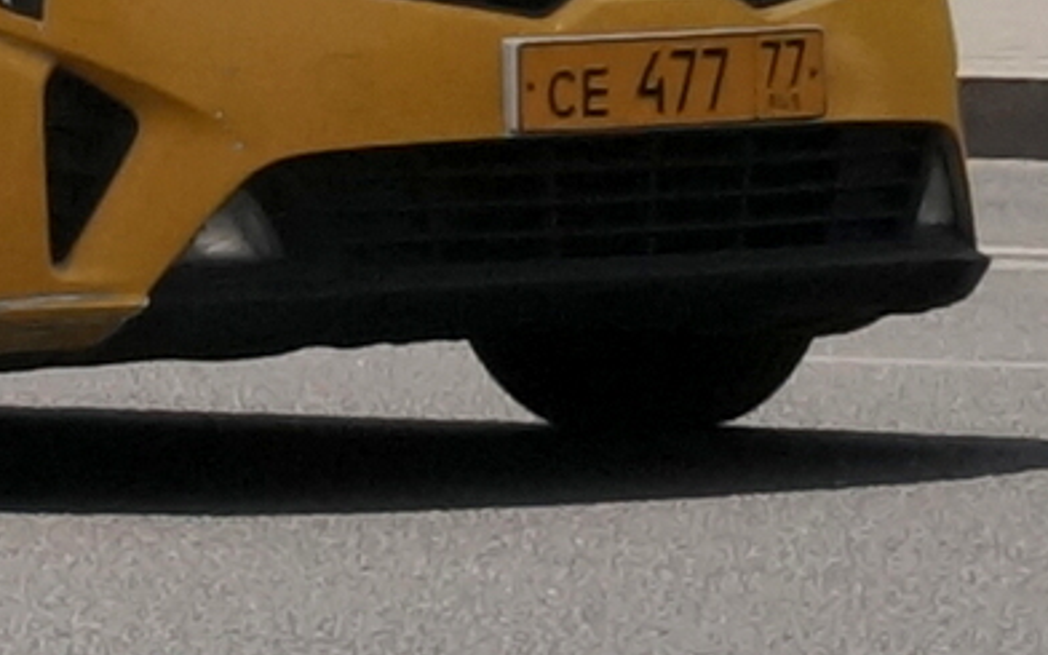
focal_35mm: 208
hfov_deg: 9.8
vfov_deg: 6.2
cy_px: -358
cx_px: -519
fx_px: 5941
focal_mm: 50
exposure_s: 1/1000
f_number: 13
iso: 640
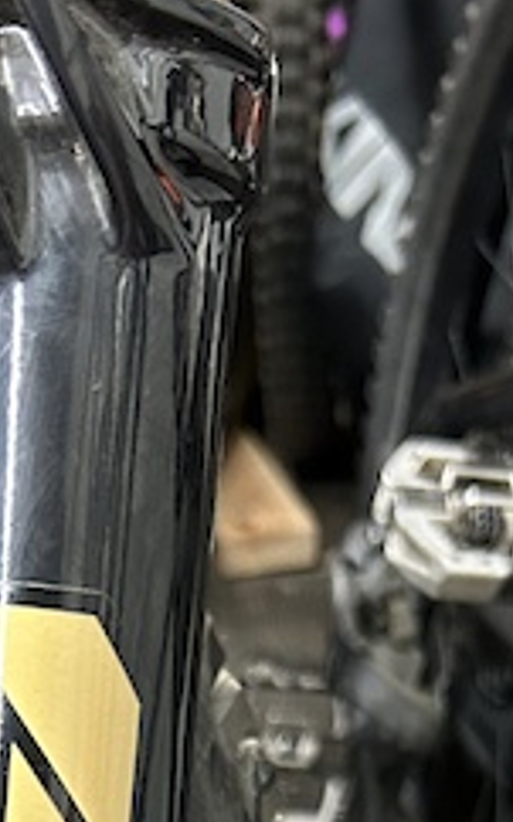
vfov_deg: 19.4
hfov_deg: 14.2
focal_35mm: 91
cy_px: 1287
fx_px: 2038
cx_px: 85
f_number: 1.5
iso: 400
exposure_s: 1/60
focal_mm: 5.7
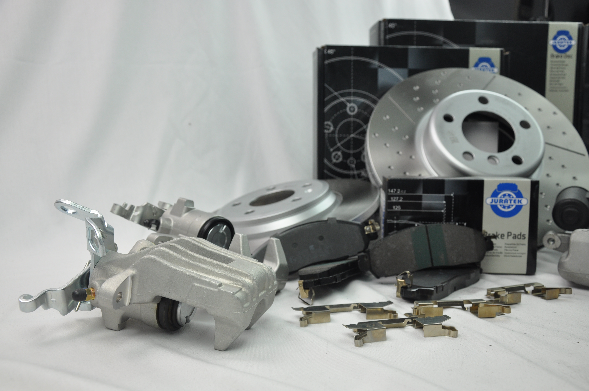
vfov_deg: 36.8
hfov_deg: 53.2
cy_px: 196
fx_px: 588
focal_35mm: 36
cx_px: 294
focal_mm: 24
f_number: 5.6
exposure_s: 1/125
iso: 360
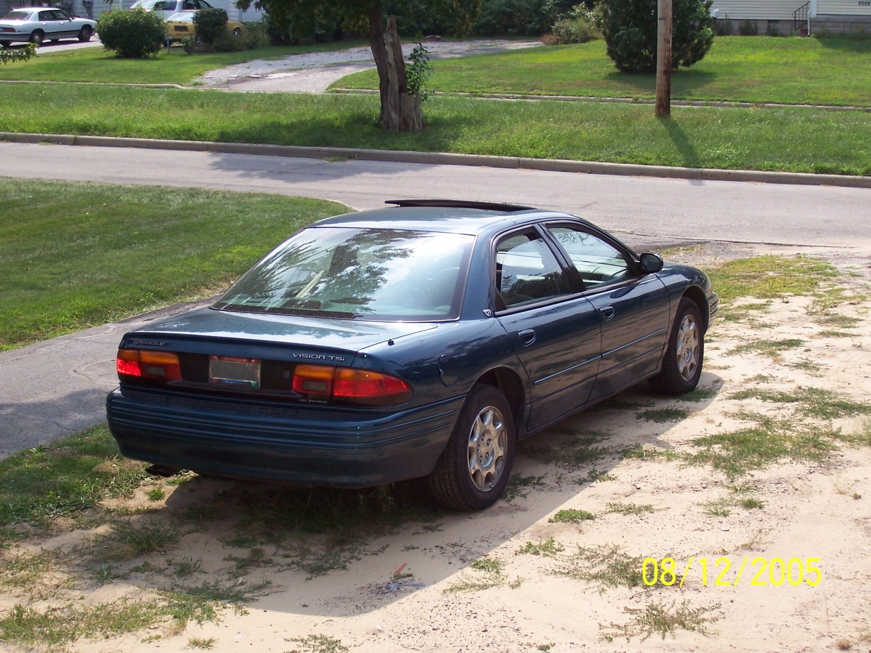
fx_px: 1661
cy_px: 326
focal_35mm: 66
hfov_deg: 29.4
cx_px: 436
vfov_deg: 22.3
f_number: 4
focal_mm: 10.8
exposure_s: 1/500
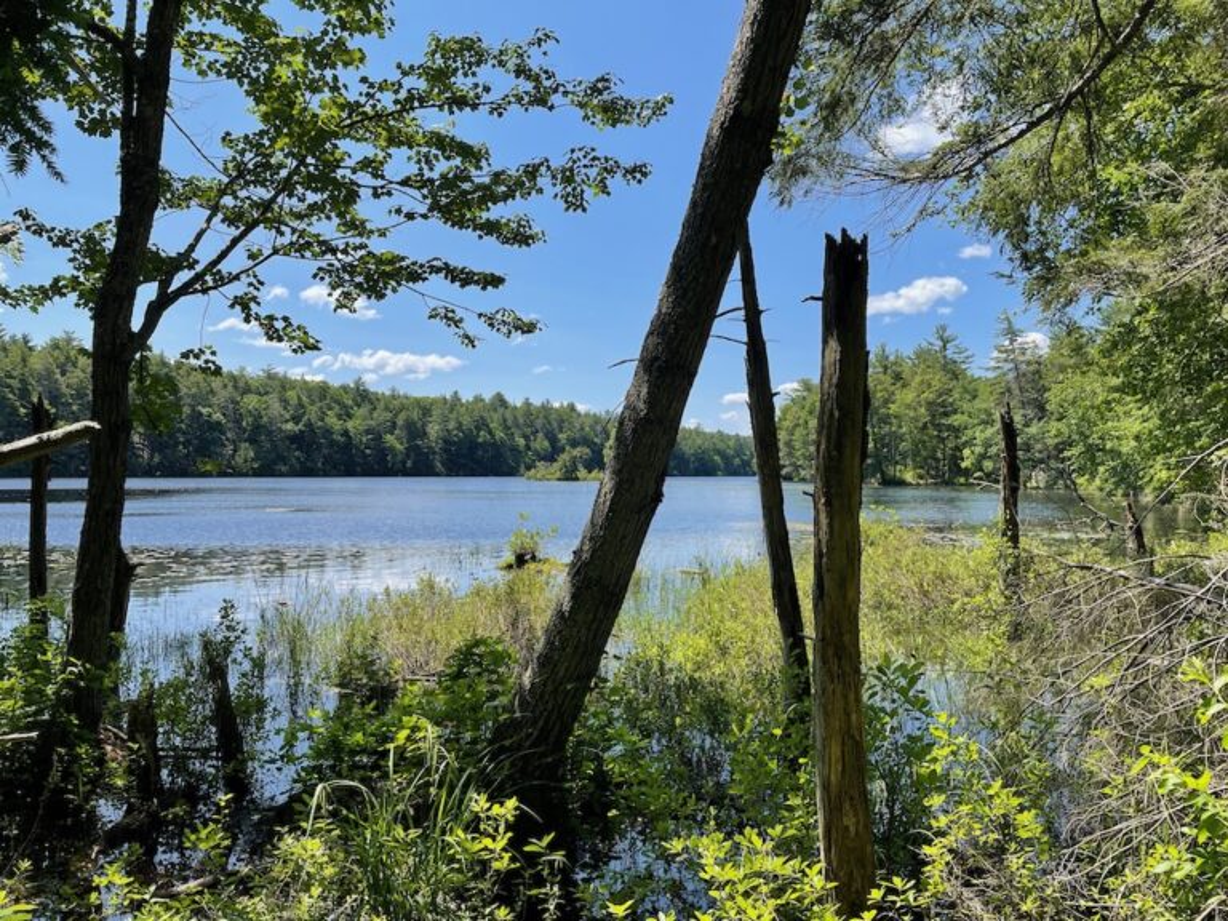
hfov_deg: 67.3
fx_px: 922
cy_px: 460
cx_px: 614
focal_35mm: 26
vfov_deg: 53.1
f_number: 1.6
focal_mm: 4.2
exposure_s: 1/2506
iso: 32
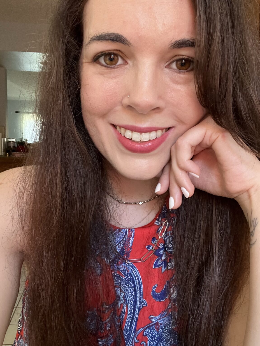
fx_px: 300
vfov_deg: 60.0
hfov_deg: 46.8
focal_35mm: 30
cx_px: 130
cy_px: 173
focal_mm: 2.71
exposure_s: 1/52
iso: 400
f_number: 2.2
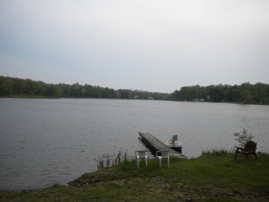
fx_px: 272
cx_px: 134
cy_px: 101
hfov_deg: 52.6
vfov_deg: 40.7
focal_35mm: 35
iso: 80
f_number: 3.1
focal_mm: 6.3
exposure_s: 1/215
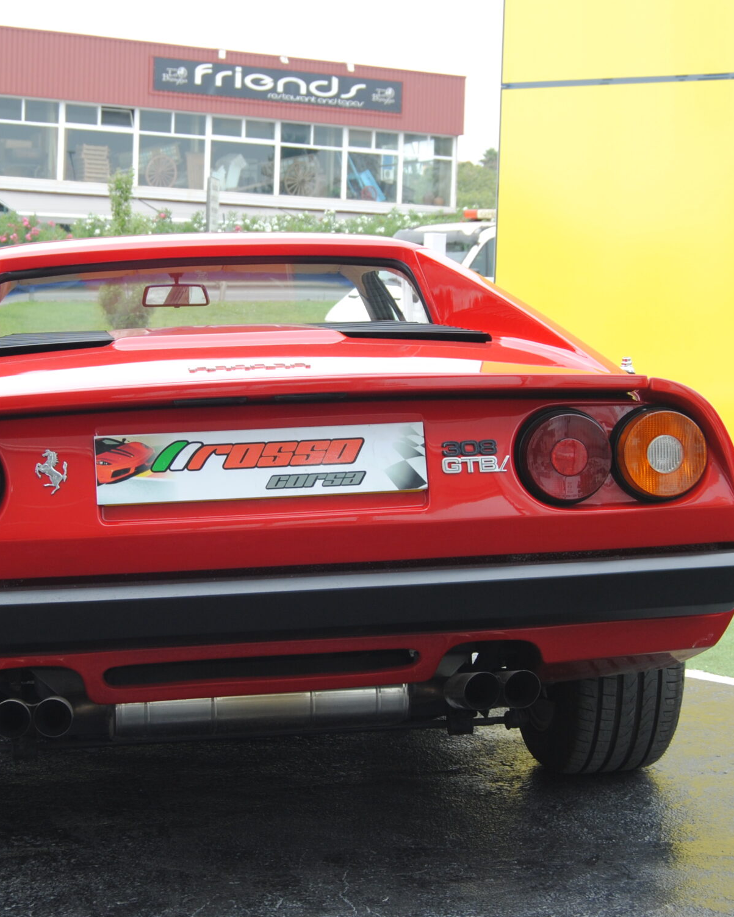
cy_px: 483
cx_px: 275
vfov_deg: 26.4
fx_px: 1955
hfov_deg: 21.2
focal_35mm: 72
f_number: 5.6
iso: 125
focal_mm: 30
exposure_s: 1/125
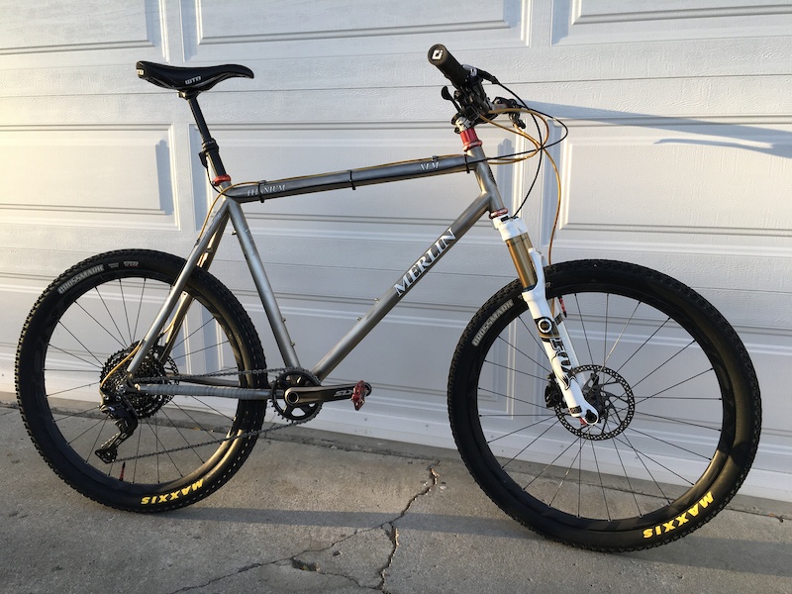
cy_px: 297
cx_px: 396
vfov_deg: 48.2
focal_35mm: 29
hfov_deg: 61.7
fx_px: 664
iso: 25
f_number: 2.2
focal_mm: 4.15
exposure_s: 1/120
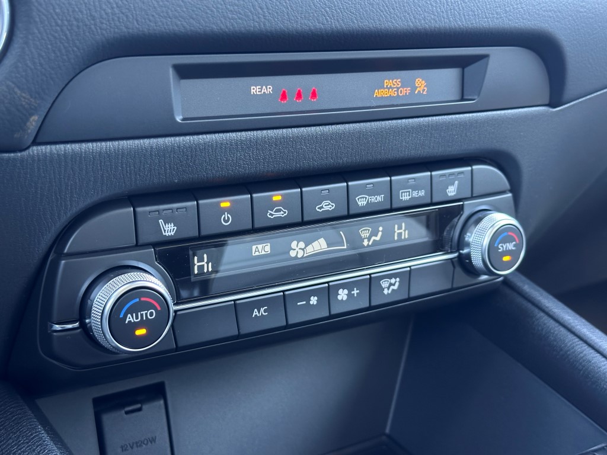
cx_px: 304
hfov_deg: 39.7
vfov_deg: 30.3
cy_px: 228
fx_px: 842
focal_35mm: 48
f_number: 1.78
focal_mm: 6.86
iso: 160
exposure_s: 1/60
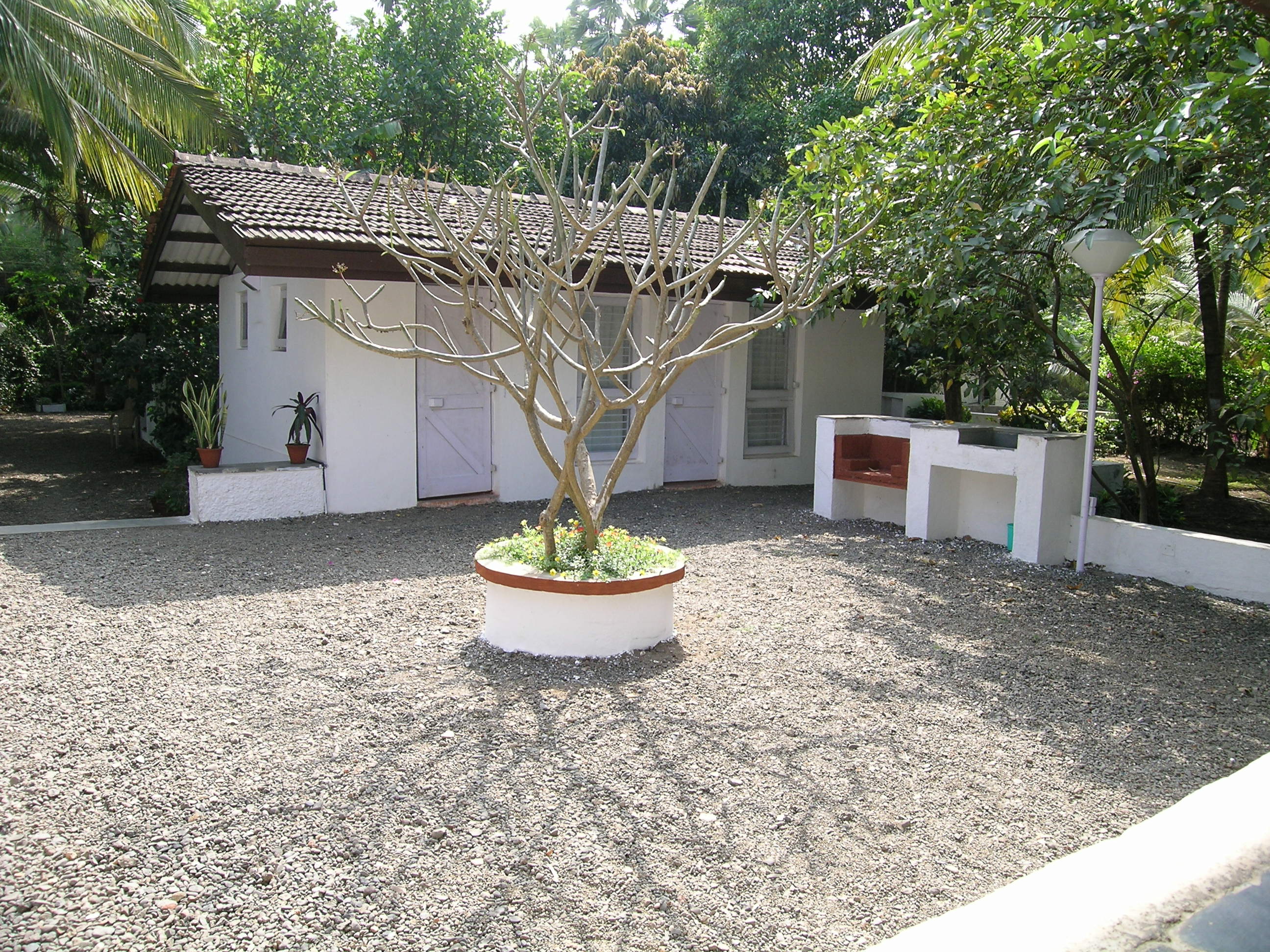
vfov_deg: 49.7
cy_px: 476
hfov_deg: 63.4
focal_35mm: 28
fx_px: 1027
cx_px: 635
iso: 50
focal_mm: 5.8
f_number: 4.4
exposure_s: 1/119
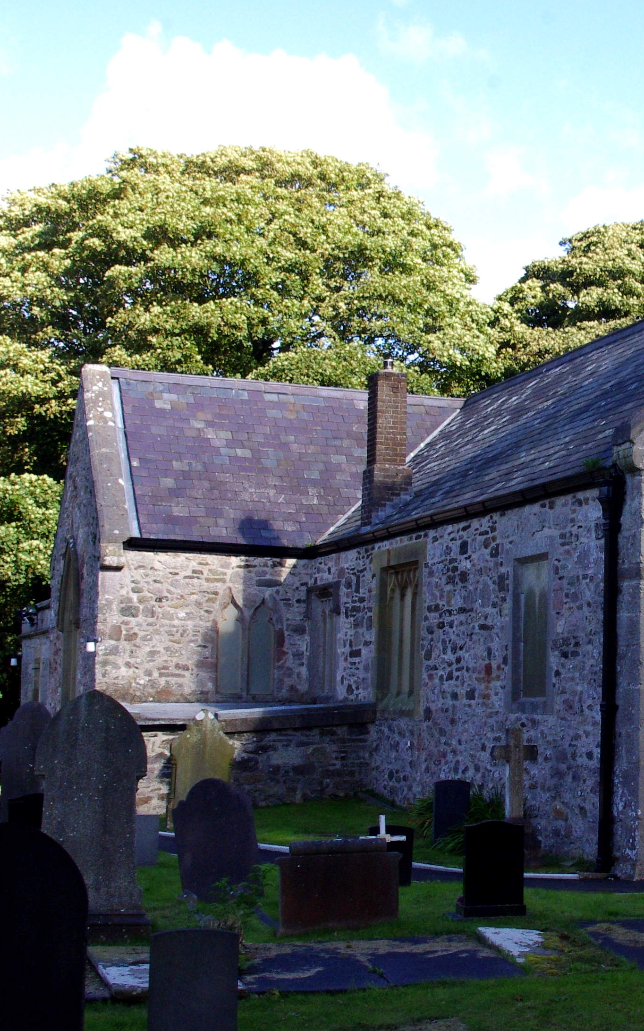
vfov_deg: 33.0
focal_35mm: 62
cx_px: 622
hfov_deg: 20.4
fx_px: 1741
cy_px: 474
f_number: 14
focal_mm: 21
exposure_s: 1/200
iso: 800
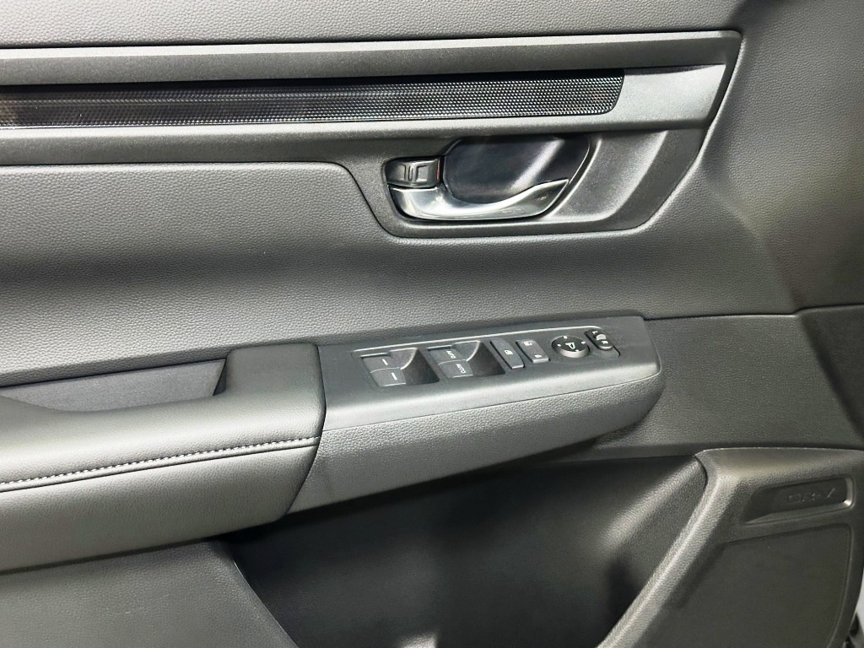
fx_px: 1198
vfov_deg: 30.3
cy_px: 324
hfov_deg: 39.7
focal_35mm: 48
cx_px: 432
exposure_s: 1/24
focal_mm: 6.86
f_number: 1.78
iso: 640
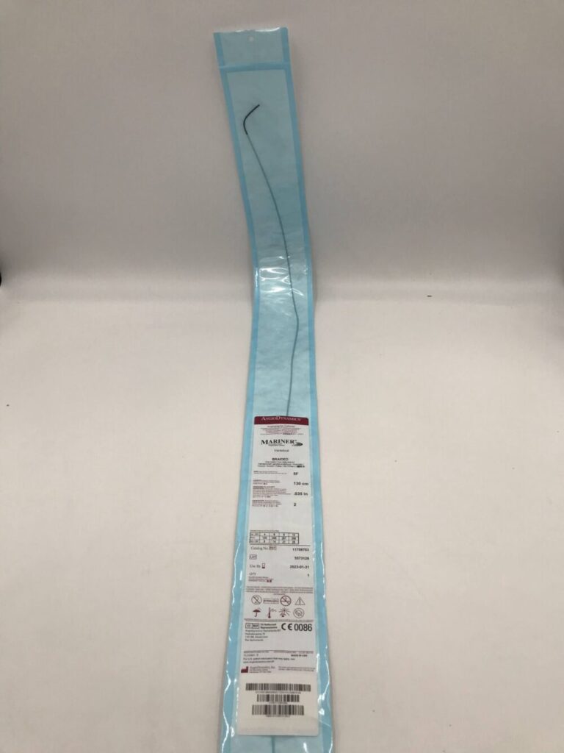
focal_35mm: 28
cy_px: 376
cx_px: 282
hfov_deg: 49.7
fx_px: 608
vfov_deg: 63.4
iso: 25
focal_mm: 3.99
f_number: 1.8
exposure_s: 1/60
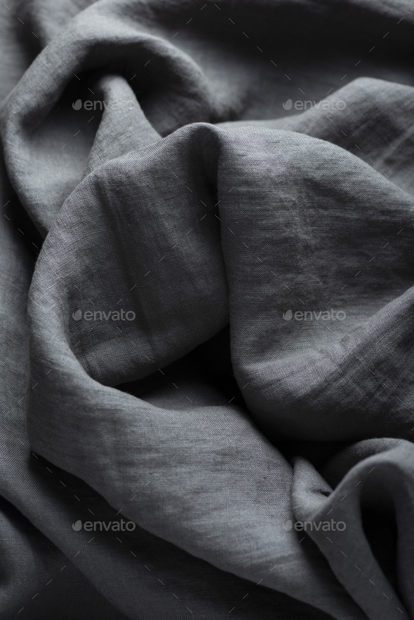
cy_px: 310
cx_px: 207
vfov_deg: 19.5
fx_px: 1810
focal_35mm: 105
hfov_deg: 13.1
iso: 100
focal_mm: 105
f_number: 5.6
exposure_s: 1/160
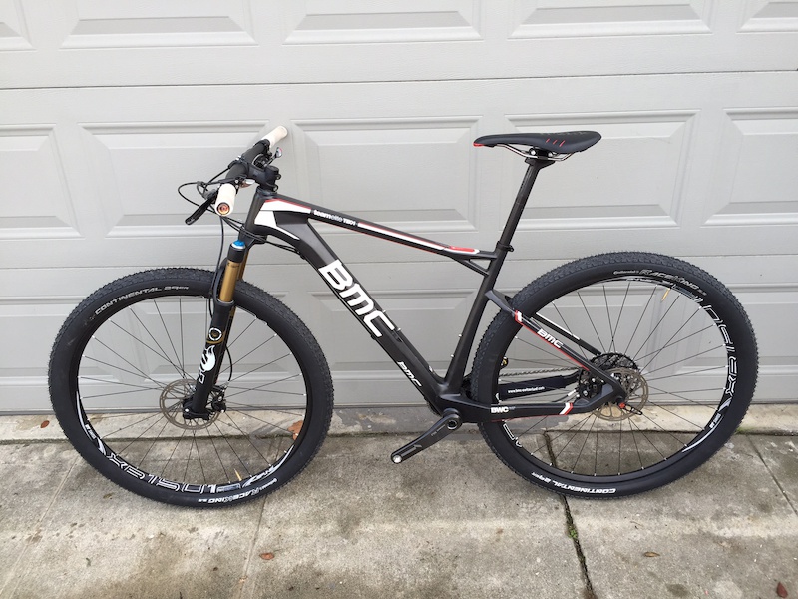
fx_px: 669
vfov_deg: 48.2
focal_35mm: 29
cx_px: 399
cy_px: 300
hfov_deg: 61.7
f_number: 2.2
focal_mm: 4.15
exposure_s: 1/146
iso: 32
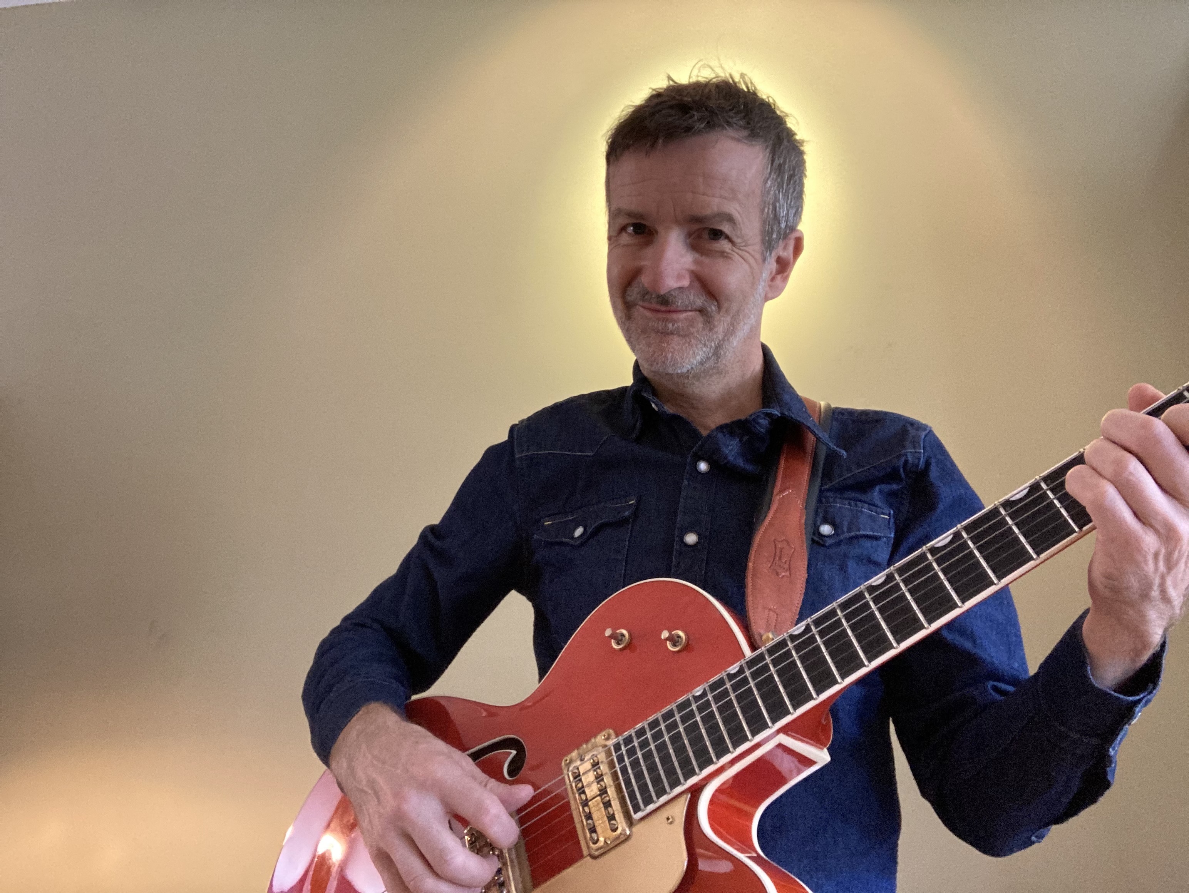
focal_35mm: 32
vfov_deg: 44.2
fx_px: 1100
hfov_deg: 56.8
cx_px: 594
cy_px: 446
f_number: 2.2
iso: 320
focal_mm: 2.87
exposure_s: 1/30
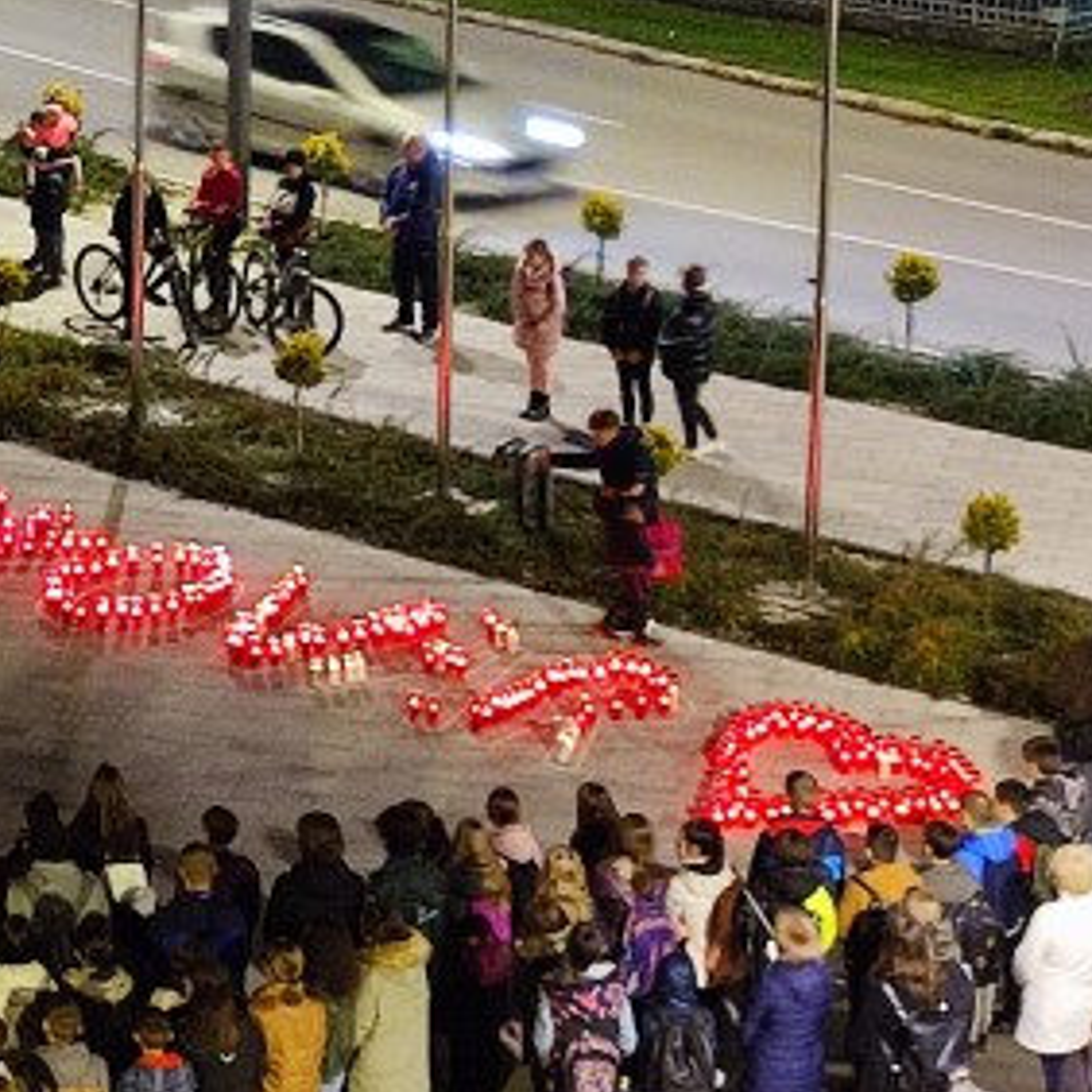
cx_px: -325
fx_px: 2748
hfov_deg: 20.5
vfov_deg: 21.7
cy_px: 15
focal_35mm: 77
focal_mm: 5.89
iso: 1200
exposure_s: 1/17
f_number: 1.89
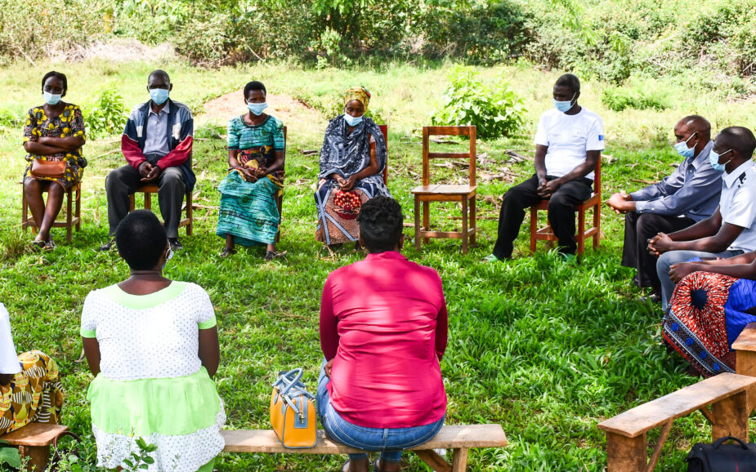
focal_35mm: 66
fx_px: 1360
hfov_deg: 30.8
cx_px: 254
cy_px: 215
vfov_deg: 19.7
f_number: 8
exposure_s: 1/250
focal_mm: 26
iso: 250
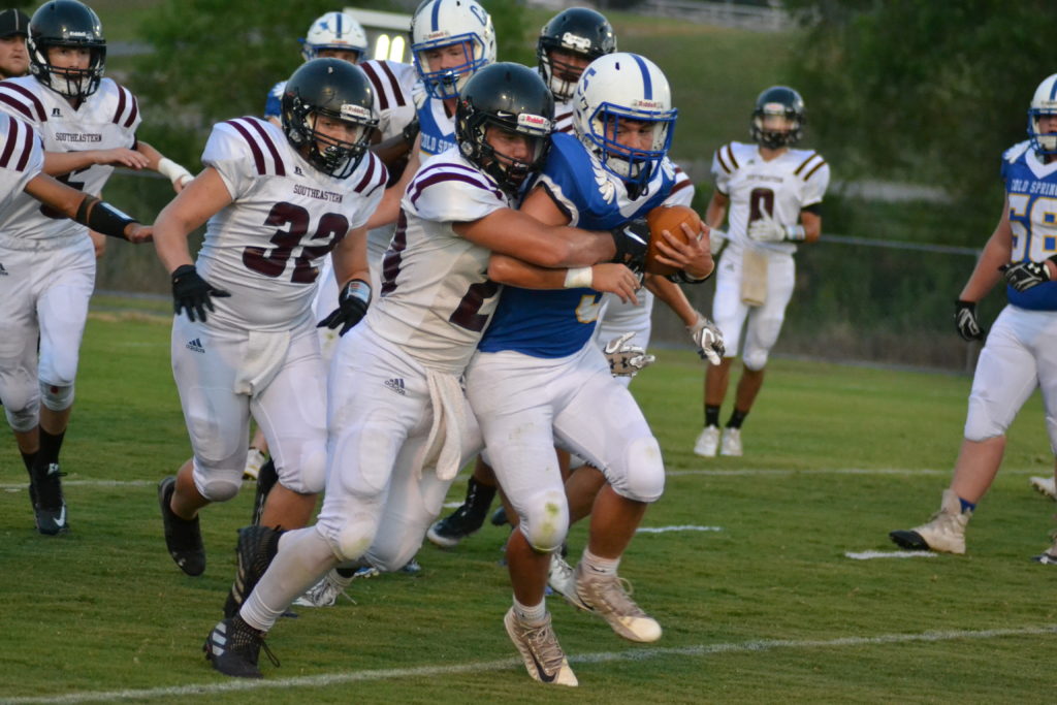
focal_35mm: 188
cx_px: 528
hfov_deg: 11.0
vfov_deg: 7.3
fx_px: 5506
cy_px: 352
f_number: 4.2
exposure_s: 1/500
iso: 3200
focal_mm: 125
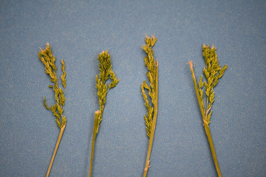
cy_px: 88
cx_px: 133
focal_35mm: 127
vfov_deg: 10.8
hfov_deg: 16.1
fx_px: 938
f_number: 3.8
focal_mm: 85
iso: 2200
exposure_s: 1/250
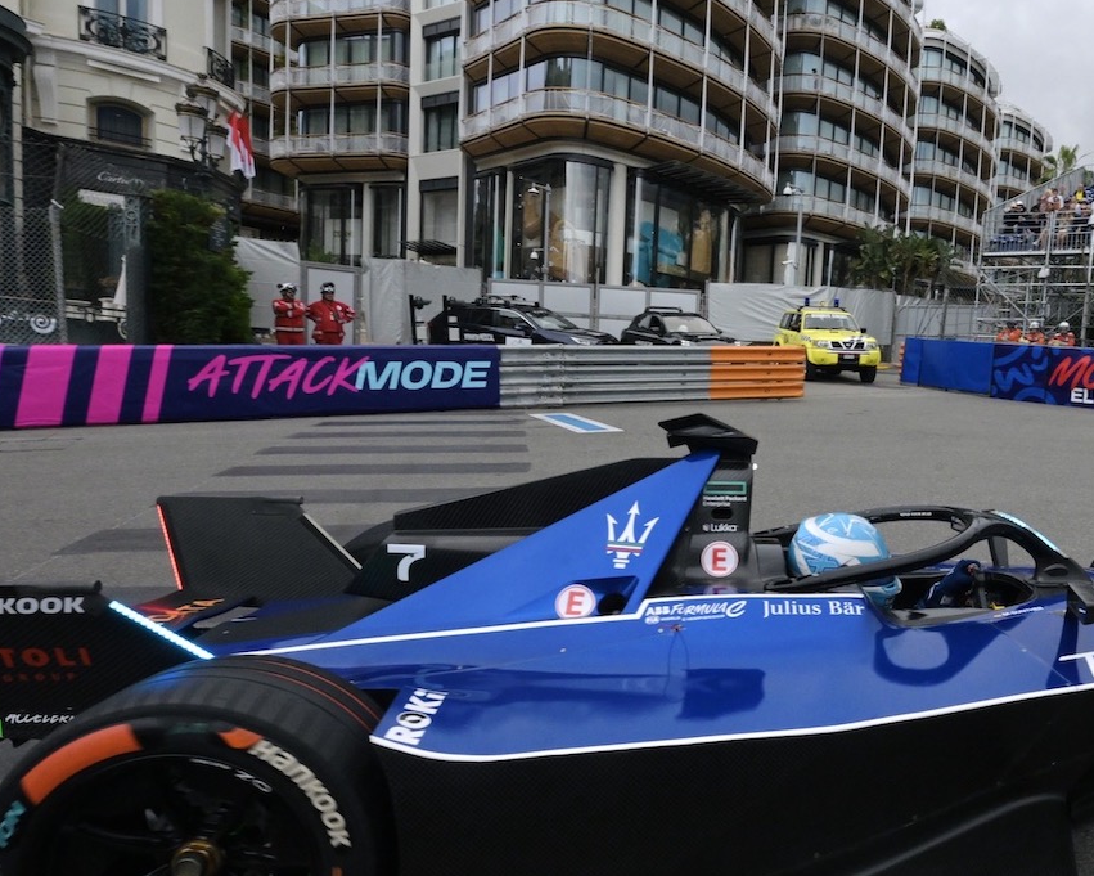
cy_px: 482
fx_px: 810
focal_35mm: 25
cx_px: 827
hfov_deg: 63.9
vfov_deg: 56.7
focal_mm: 14
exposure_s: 1/2000
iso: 2500
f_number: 16
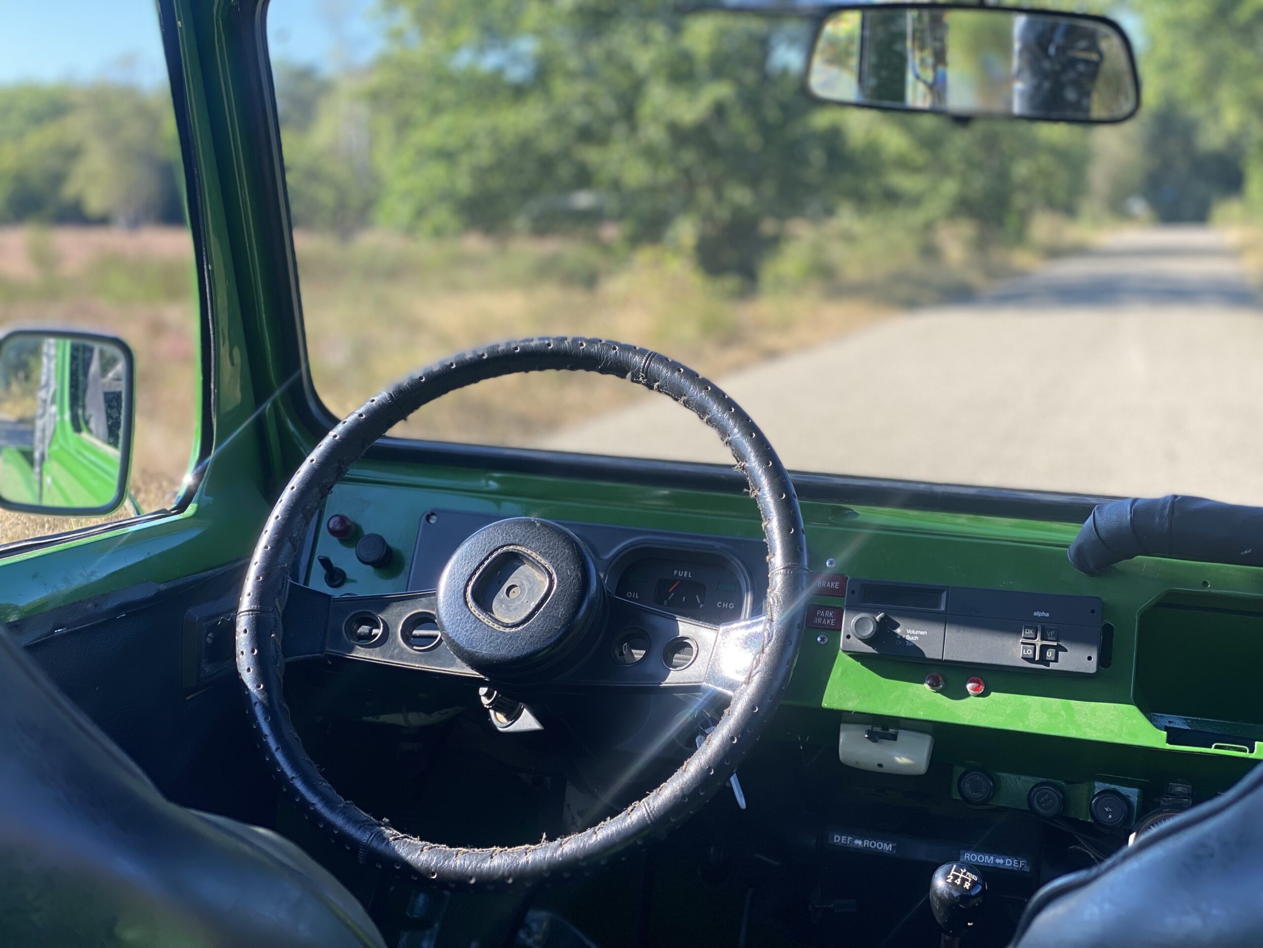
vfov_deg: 28.0
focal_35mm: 52
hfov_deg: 36.8
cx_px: 632
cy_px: 474
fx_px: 1897
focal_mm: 6
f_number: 2
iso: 20
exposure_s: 1/239
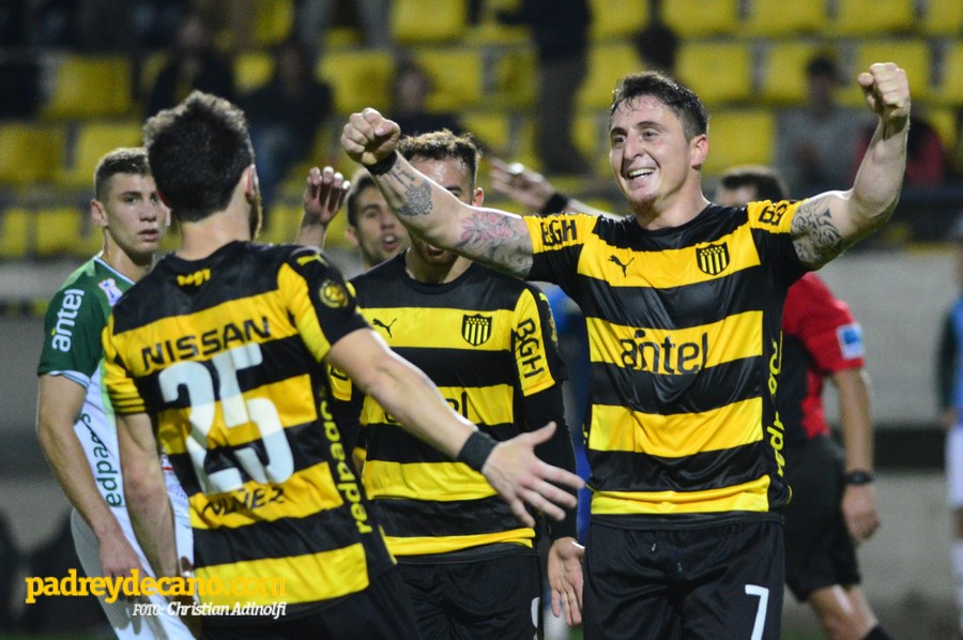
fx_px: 12024
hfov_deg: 4.6
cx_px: 482
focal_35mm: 450
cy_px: 320
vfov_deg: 3.0
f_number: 4
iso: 3200
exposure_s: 1/500
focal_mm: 300
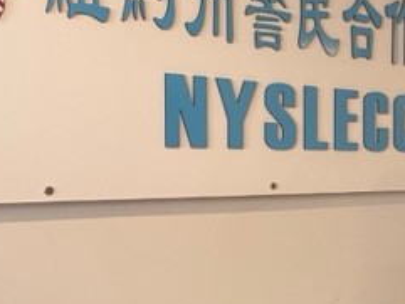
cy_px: 191
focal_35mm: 69
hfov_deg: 26.2
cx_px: 434
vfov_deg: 21.3
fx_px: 808
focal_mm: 4.2
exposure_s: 1/60
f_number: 1.6
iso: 160
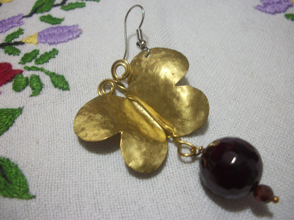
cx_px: 147
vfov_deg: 40.7
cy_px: 110
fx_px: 297
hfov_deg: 52.6
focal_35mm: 35
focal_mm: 6.3
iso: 199
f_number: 3.1
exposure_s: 1/8
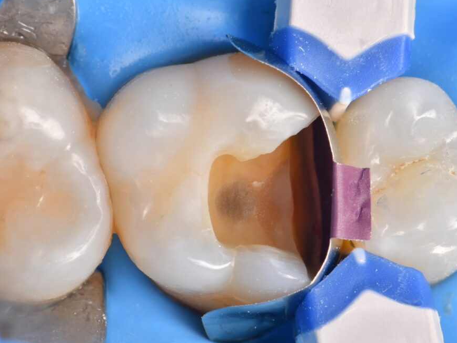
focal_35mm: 178
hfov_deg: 11.1
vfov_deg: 8.3
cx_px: 252
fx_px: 2350
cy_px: 166
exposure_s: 1/160
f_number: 32
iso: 200
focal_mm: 105
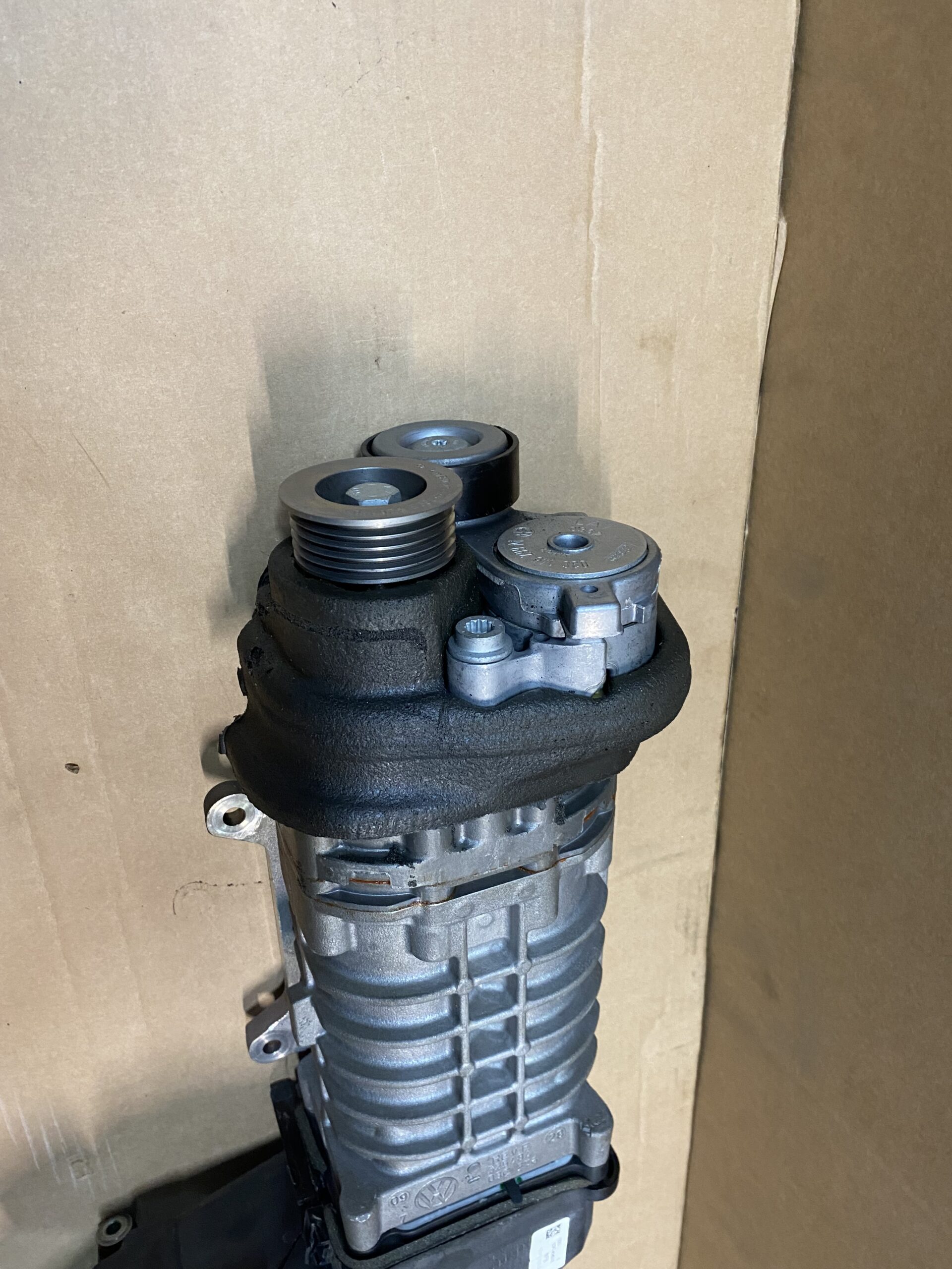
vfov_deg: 67.3
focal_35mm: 26
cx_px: 476
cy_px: 634
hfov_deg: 53.1
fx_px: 953
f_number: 1.8
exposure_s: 1/50
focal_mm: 4.25
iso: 320
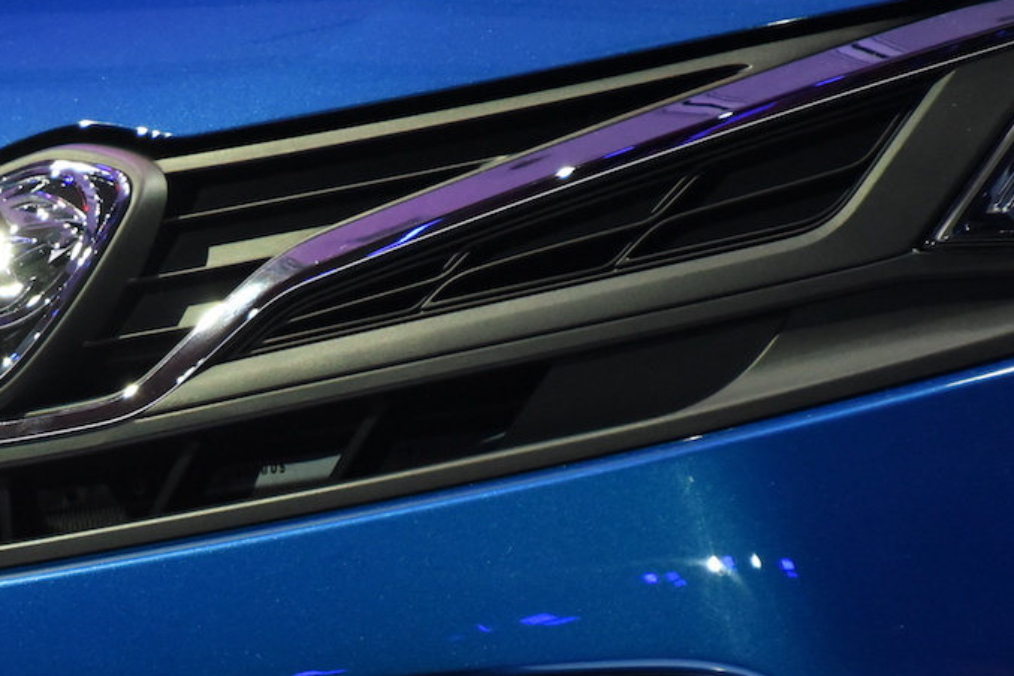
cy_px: 864
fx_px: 19940
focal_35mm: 708
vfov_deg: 1.9
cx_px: -298
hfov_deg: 2.9
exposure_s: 1/250
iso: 4000
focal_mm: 250
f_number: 5.6
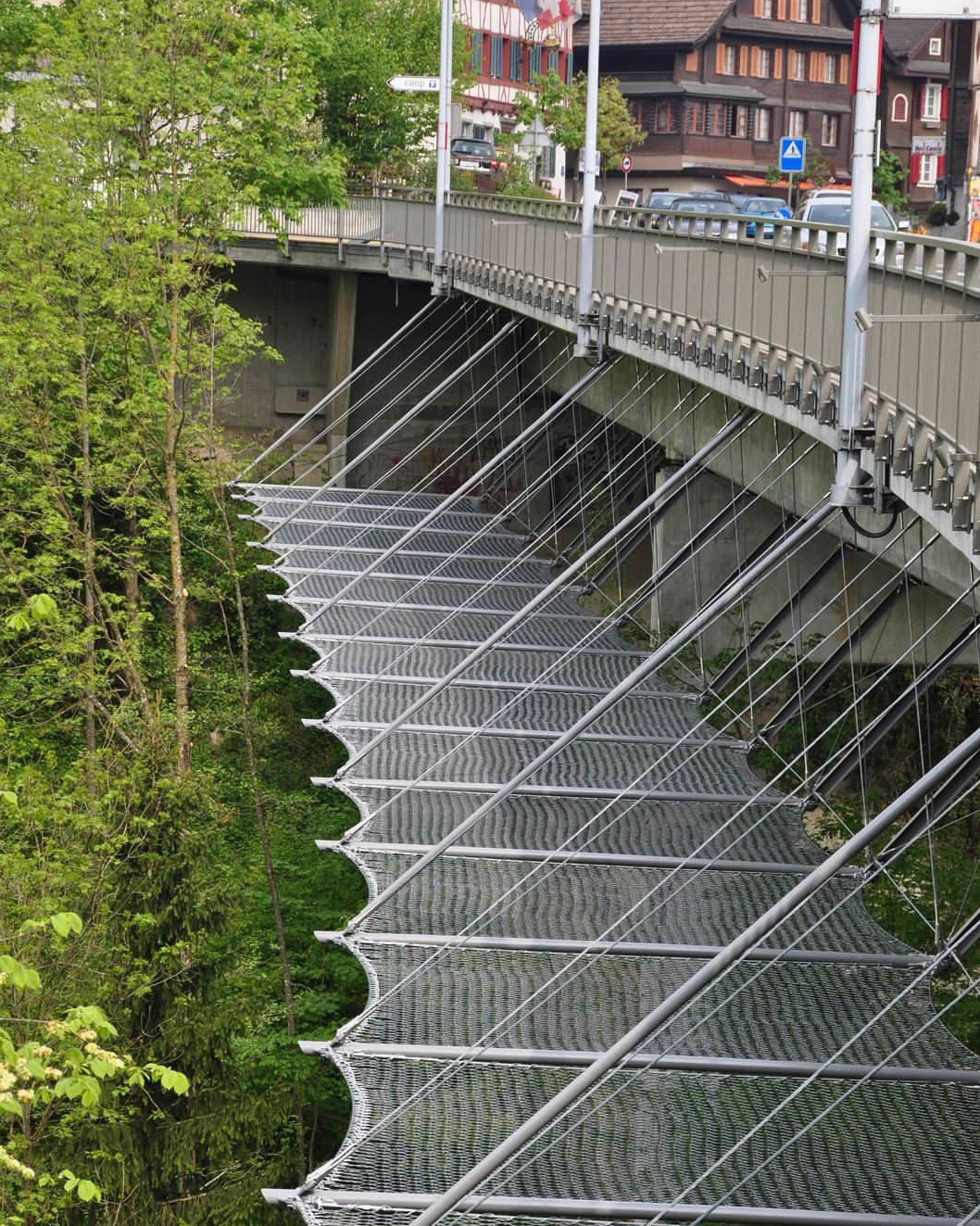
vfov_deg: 11.9
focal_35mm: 162
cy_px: 737
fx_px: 5859
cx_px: 491
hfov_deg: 9.6
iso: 200
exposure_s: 1/160
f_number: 9
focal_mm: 95
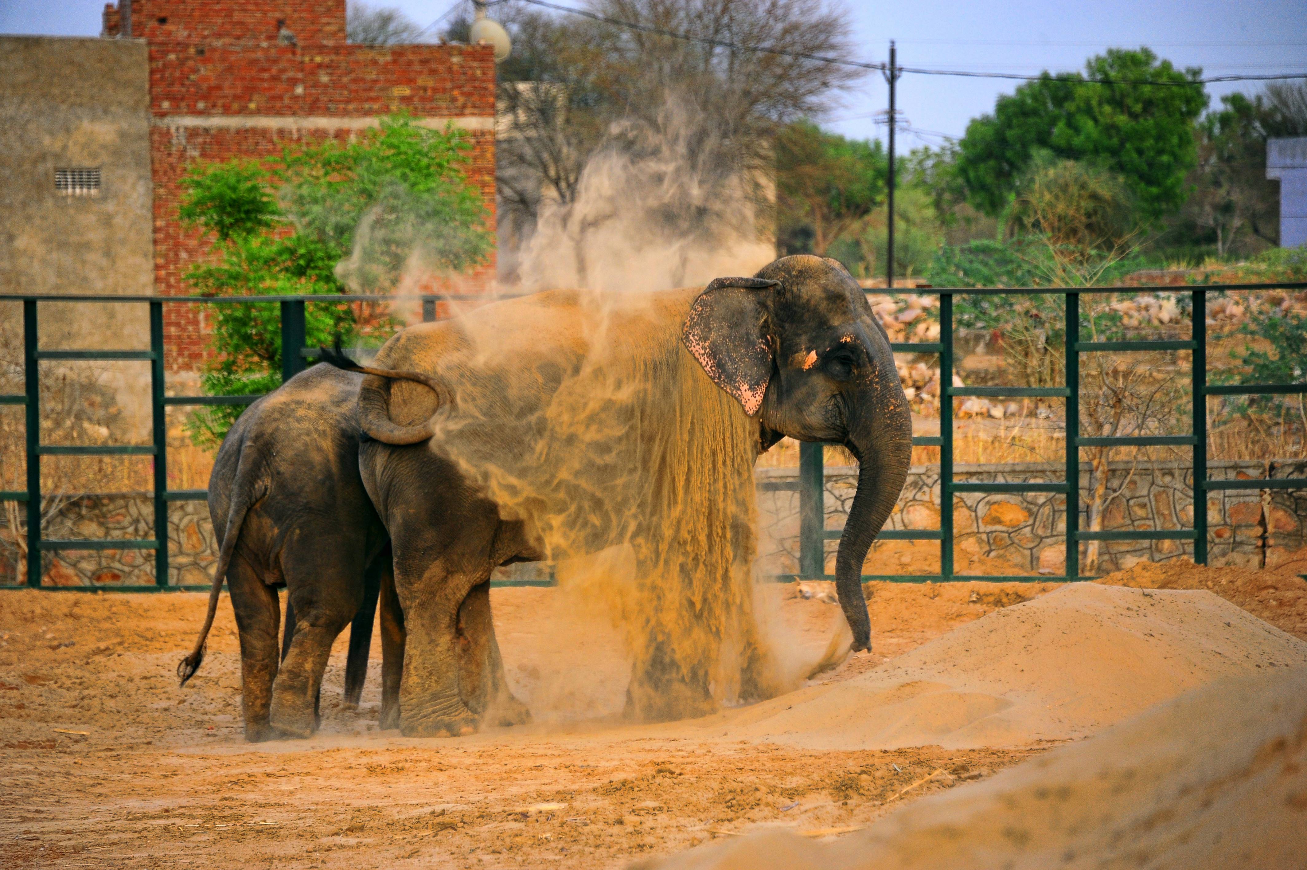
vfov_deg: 4.6
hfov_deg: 6.9
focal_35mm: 300
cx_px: 654
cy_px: 435
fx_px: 10885
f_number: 5.6
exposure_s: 1/400
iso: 800
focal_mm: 300
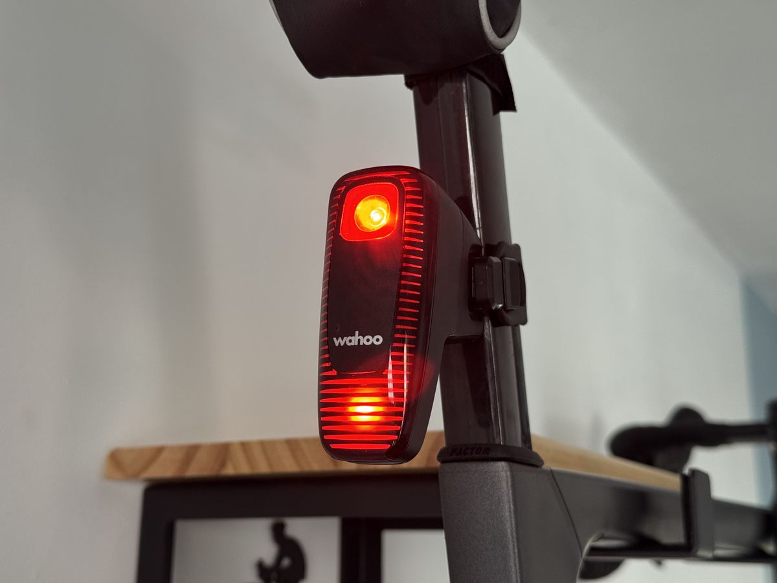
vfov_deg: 30.3
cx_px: 388
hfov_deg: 39.7
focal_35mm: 48
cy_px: 292
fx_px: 1077
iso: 125
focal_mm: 6.76
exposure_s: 1/60
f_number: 1.78
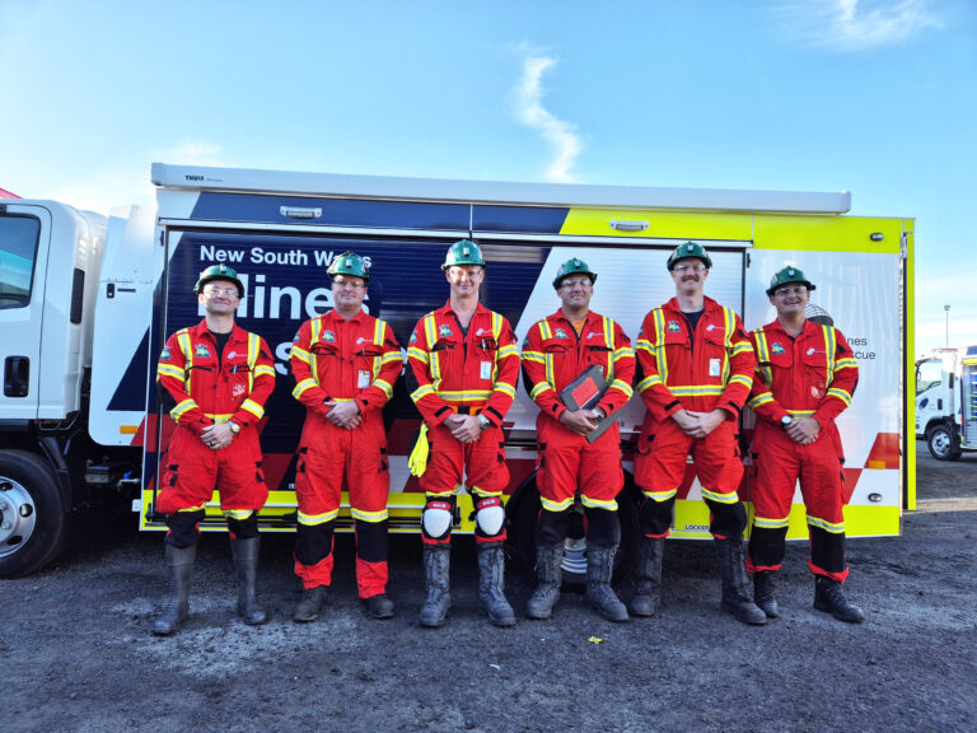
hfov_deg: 73.9
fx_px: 649
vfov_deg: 58.9
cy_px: 366
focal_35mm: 23
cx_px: 488
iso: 25
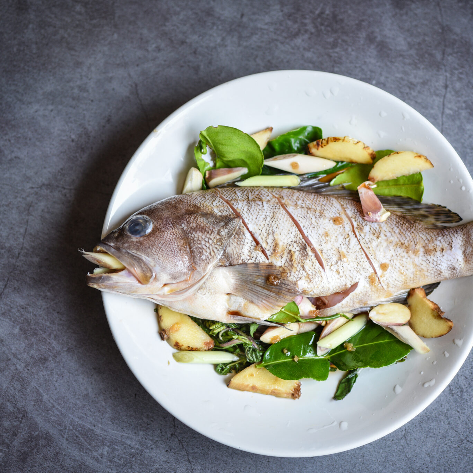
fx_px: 2072
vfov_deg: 13.0
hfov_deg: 13.0
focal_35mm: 134
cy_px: 237
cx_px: 274
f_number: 4.5
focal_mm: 105
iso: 400
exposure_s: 1/400
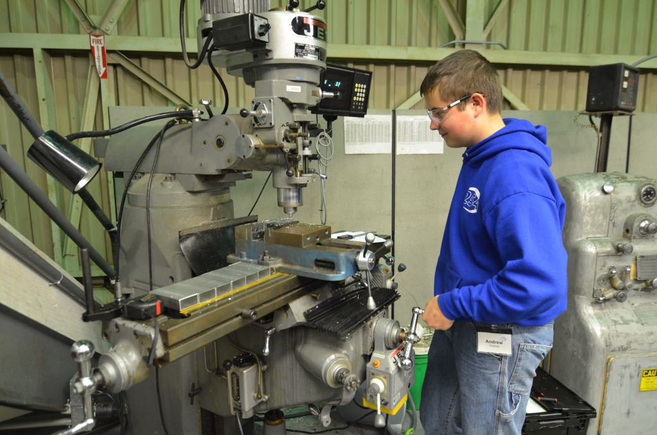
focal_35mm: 24
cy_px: 218
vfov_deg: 52.9
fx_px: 437
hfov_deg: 73.9
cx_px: 328
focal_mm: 16
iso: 1400
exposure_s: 1/100
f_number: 2.8
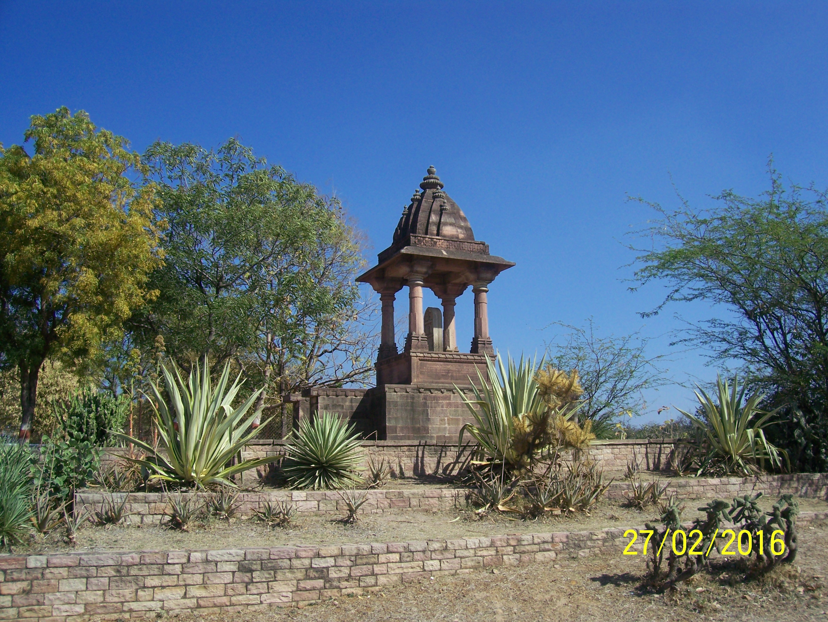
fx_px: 814
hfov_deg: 53.9
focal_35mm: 34
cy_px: 311
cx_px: 414
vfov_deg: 41.8
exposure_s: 1/640
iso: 80
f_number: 5.1
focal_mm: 5.6
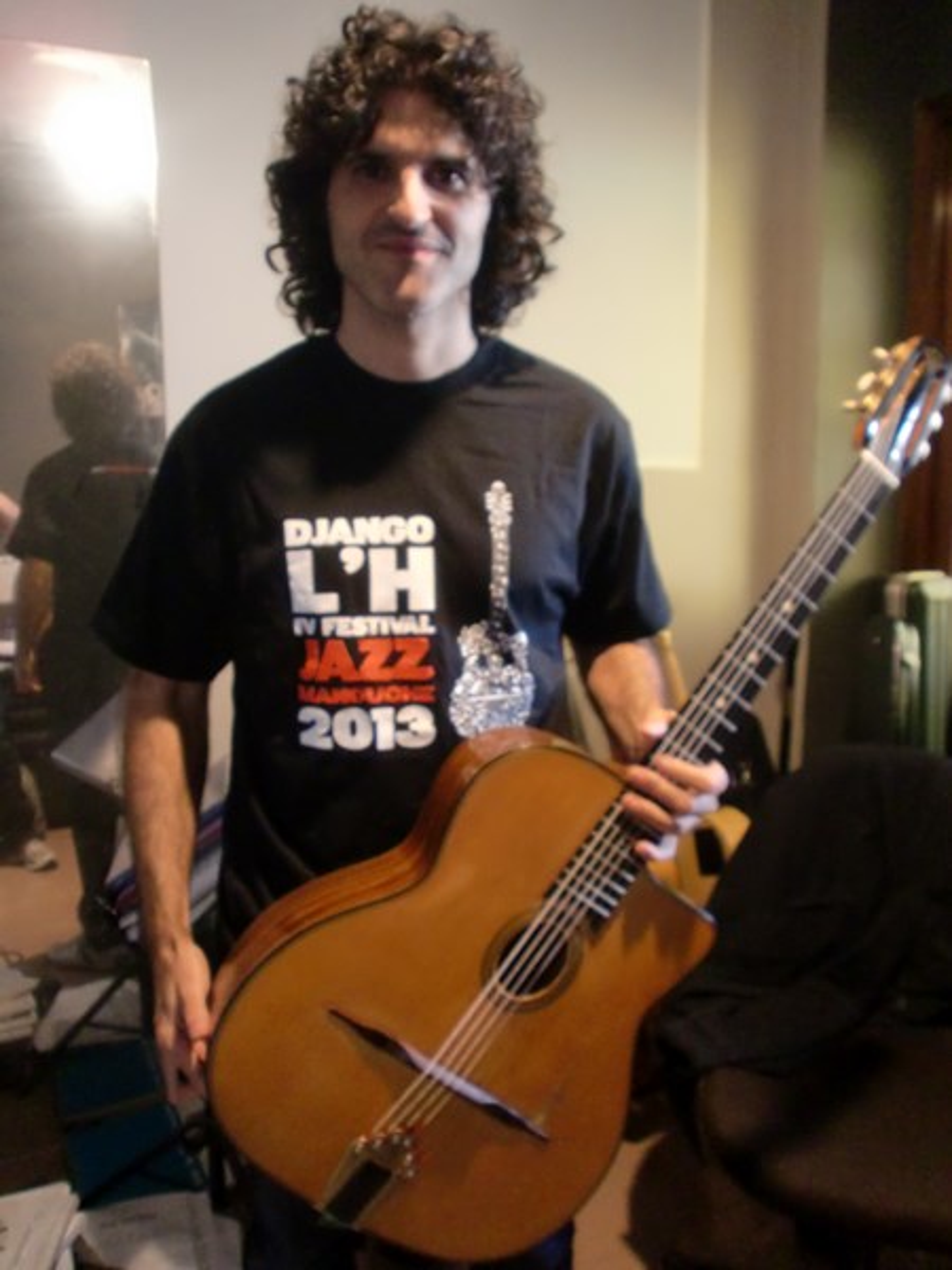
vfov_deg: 63.4
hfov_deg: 49.7
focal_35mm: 28
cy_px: 635
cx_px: 476
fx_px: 1027
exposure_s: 1/10
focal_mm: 4.65
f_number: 2.6
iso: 400
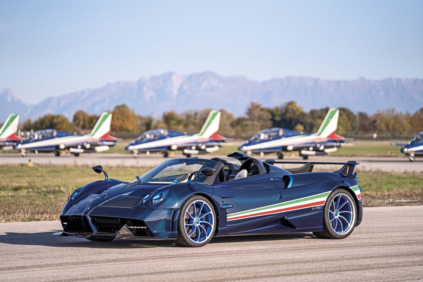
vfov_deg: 9.6
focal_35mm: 143
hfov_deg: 14.3
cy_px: 141
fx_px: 1681
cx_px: 212
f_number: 2.8
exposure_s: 1/4000
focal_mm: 143
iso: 200
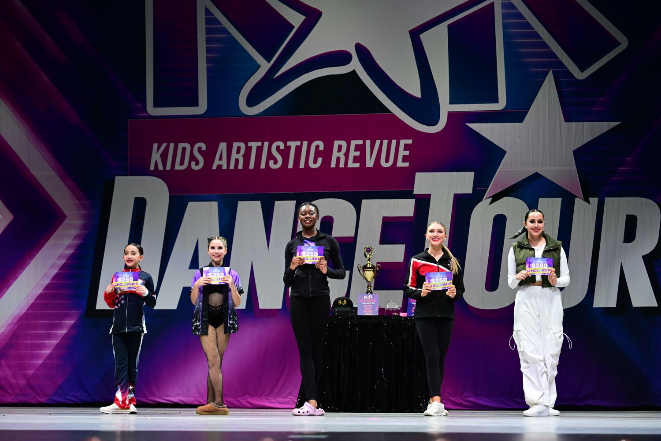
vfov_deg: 19.5
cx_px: 330
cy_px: 220
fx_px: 1285
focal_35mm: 70
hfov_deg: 28.8
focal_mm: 70
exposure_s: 1/800
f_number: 3.2
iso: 2500
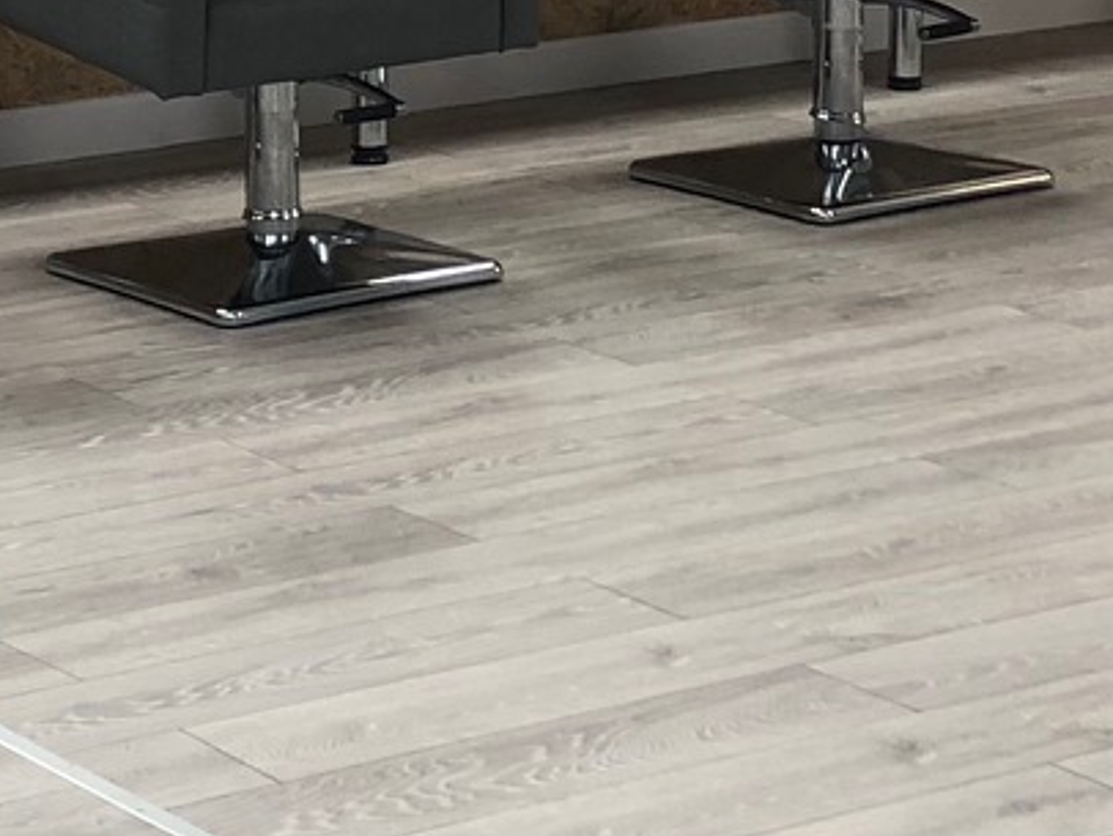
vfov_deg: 10.5
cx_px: 455
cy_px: -173
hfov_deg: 14.2
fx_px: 4472
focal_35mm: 139
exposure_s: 1/33
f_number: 1.8
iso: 25
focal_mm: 4
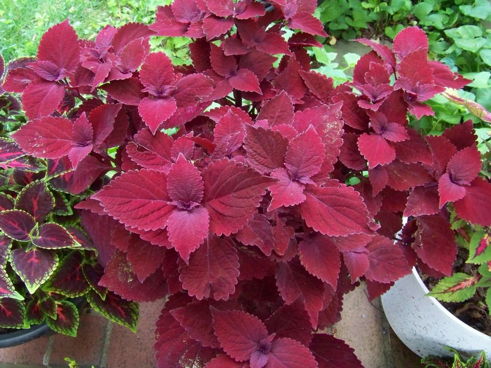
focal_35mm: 36
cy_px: 184
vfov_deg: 39.7
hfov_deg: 51.4
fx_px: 511
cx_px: 246
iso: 400
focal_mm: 5.85
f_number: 5
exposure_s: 1/50
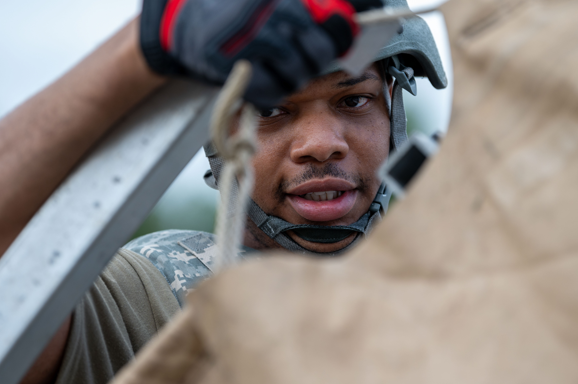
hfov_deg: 10.1
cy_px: 210
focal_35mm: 203
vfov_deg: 6.8
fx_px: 3257
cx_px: 299
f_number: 3.2
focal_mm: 165
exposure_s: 1/800
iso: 250
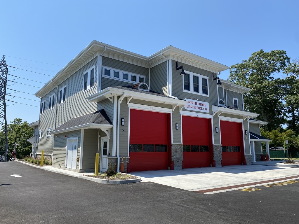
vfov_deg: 53.1
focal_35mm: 26
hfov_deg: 67.3
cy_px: 112
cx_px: 150
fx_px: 225
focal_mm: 4.25
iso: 32
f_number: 1.8
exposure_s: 1/2463
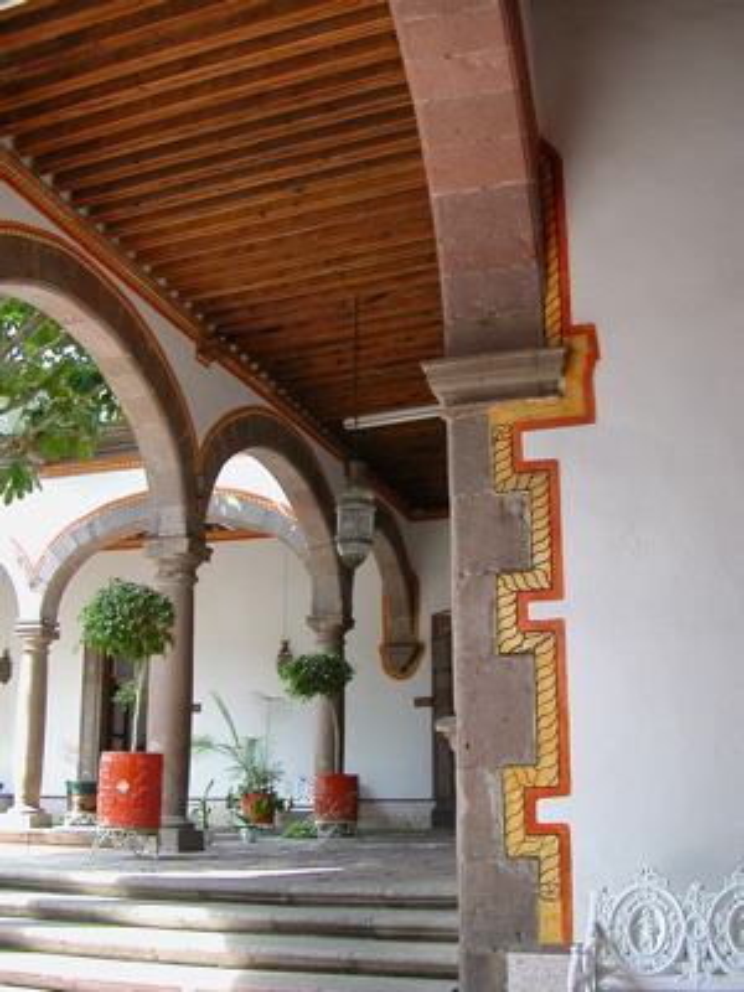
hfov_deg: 38.7
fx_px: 1060
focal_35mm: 37
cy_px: 496
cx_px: 372
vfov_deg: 50.1
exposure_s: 1/77.3
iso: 100
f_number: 2.7
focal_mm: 5.6
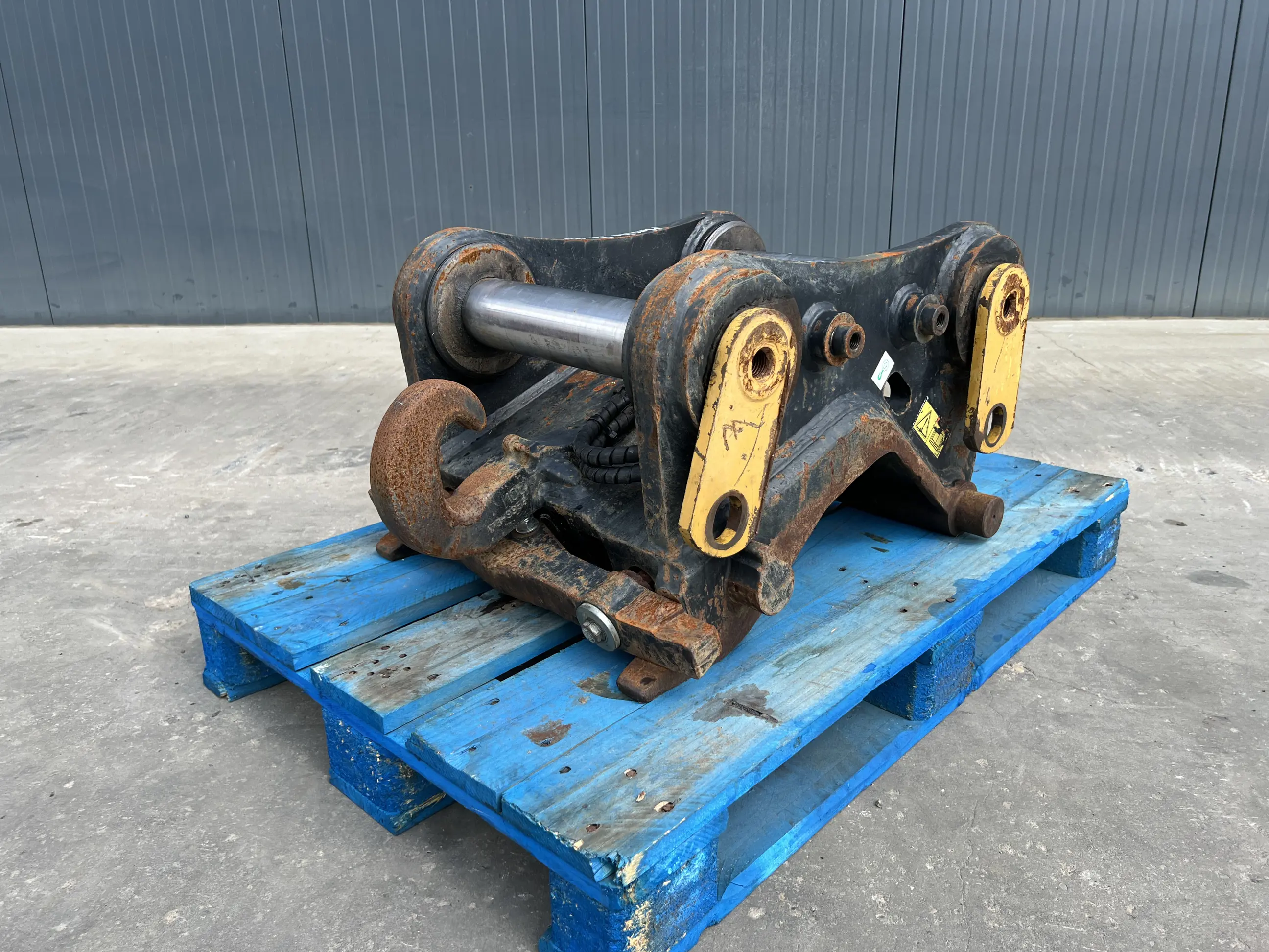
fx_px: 953
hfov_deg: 67.3
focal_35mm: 26
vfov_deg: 53.1
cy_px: 476
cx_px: 634
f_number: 1.5
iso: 50
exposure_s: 1/1280
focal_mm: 5.7
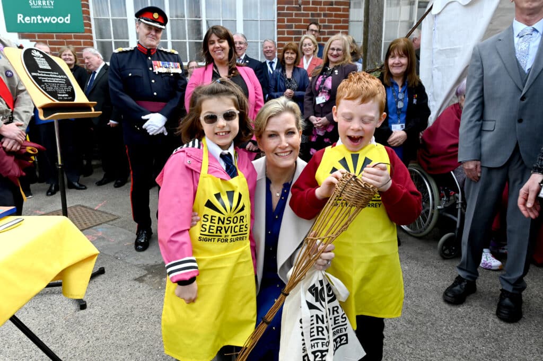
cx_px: 272
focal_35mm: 24
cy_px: 180
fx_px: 362
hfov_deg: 73.8
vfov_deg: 53.1
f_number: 8
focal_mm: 24
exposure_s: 1/640
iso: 800
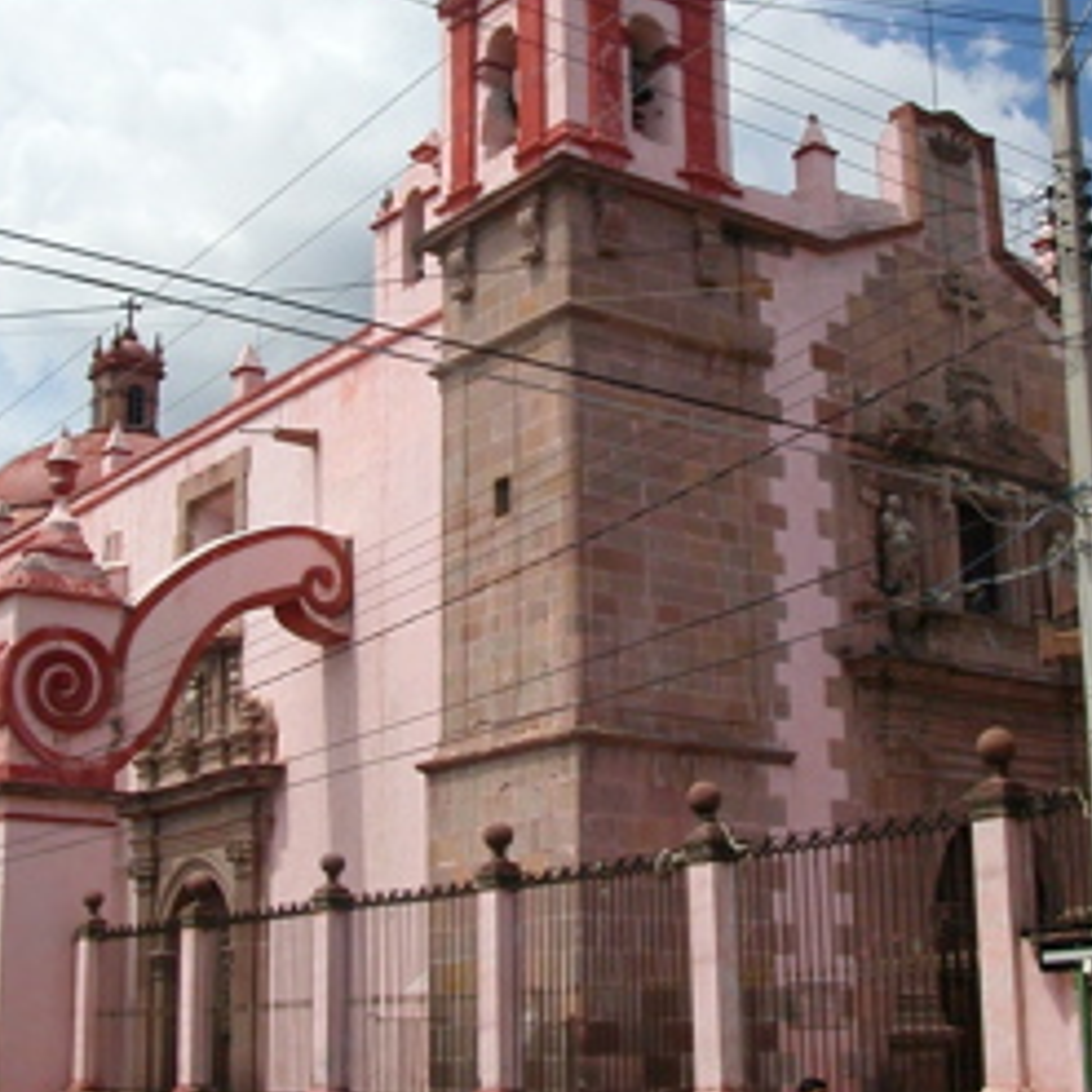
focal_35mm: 53
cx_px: 526
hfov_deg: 32.2
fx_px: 1892
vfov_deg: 32.2
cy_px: 500
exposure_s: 1/691
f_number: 4.5
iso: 100
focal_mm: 5.6
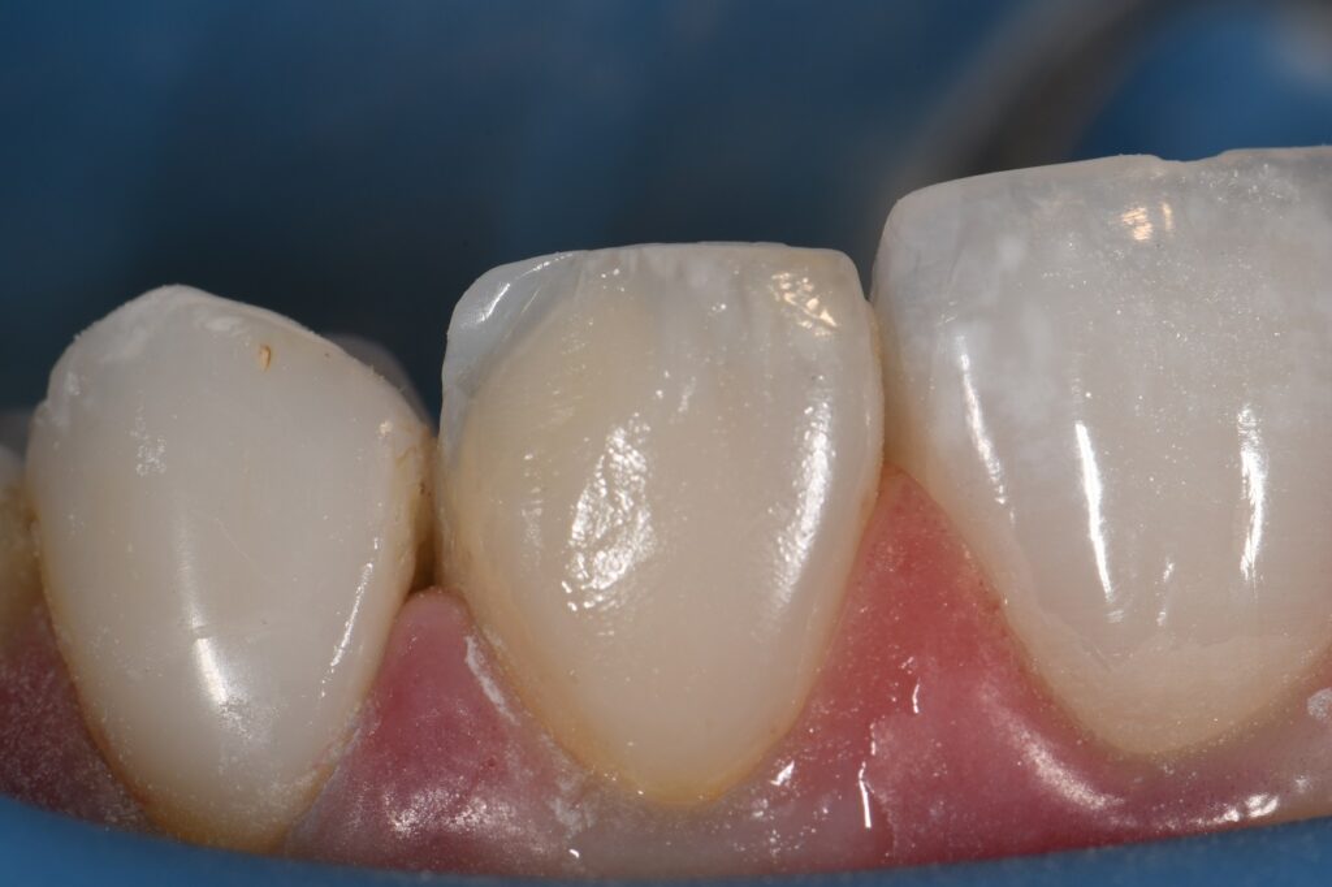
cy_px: 444
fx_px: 5807
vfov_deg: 8.7
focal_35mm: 157
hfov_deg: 13.1
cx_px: 666
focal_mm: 105
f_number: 32
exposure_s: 1/160
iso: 200
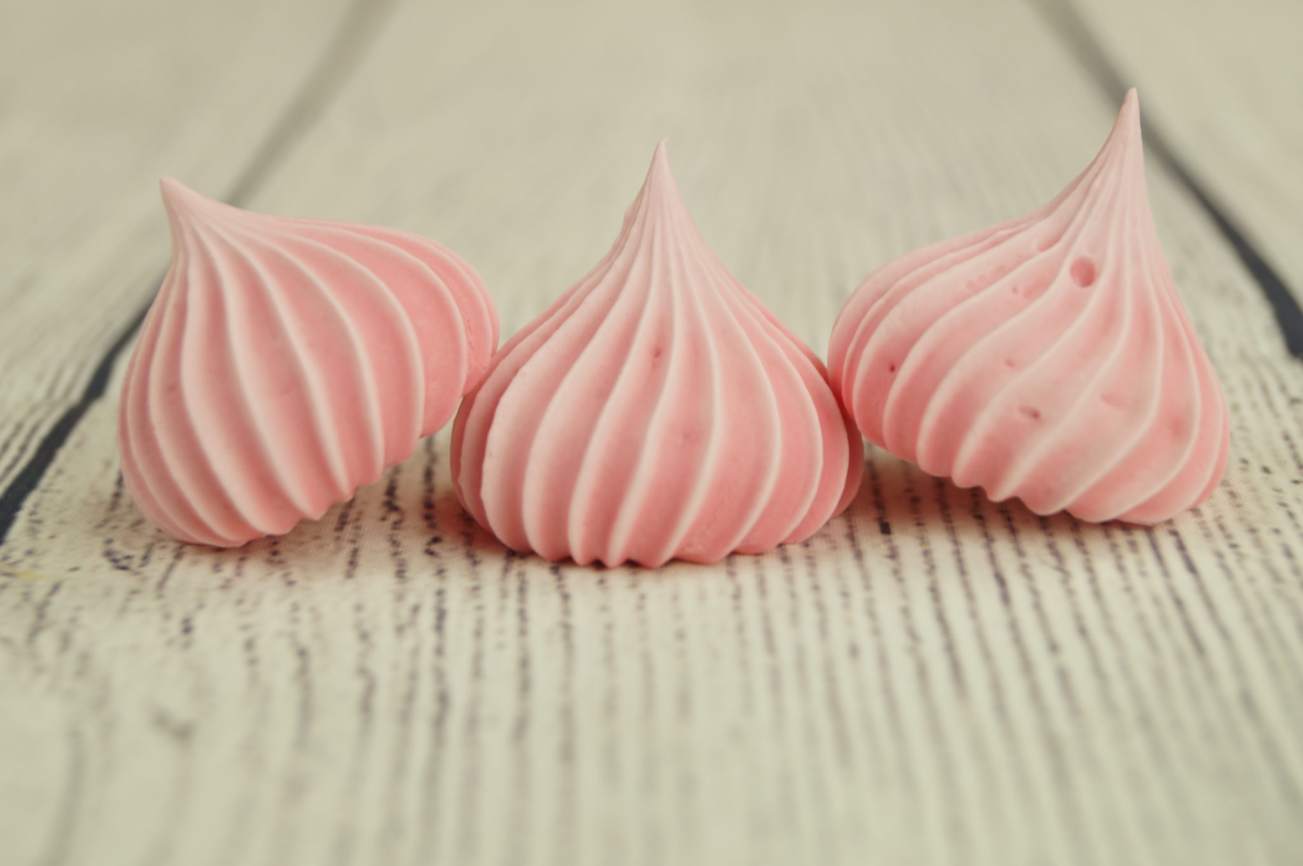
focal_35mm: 82
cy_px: 433
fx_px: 2983
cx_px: 652
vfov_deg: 16.5
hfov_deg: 24.6
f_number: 6.3
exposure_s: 1/30
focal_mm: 55
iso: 100
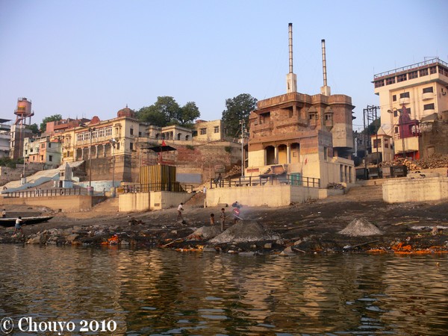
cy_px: 168
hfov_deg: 52.6
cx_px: 224
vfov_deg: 40.7
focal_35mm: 35
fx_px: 453
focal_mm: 7.4
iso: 125
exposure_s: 1/500
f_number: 2.8
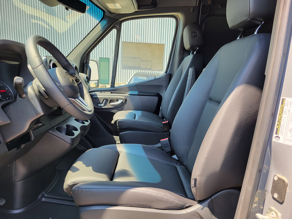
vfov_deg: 53.1
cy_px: 110
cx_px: 146
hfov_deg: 67.3
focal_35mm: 26
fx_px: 219
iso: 40
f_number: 1.8
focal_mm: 5.4
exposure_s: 1/195
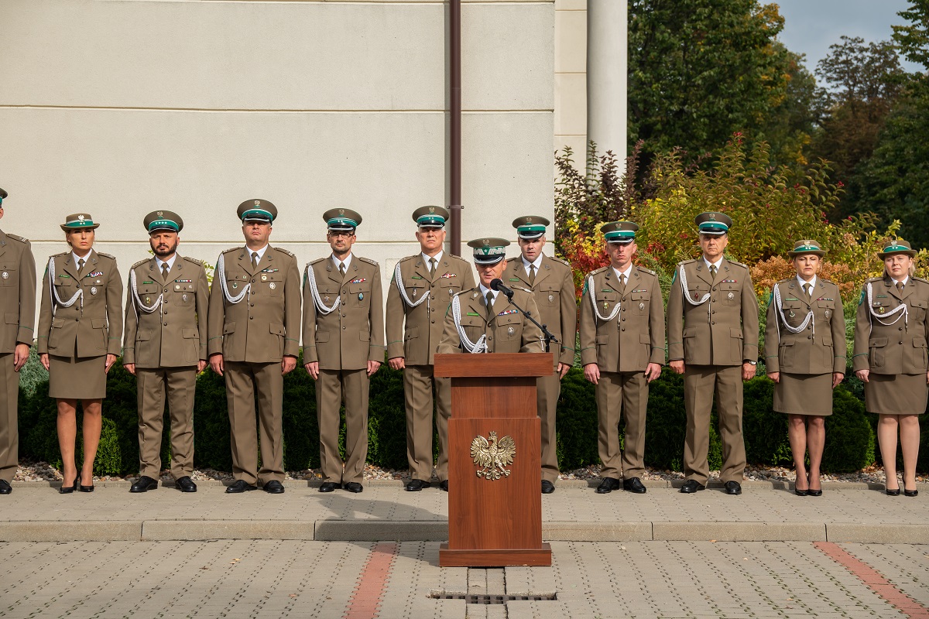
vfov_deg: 13.0
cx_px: 464
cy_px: 310
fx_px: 2709
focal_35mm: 105
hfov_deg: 19.5
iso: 100
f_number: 6.3
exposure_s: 1/200
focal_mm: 70
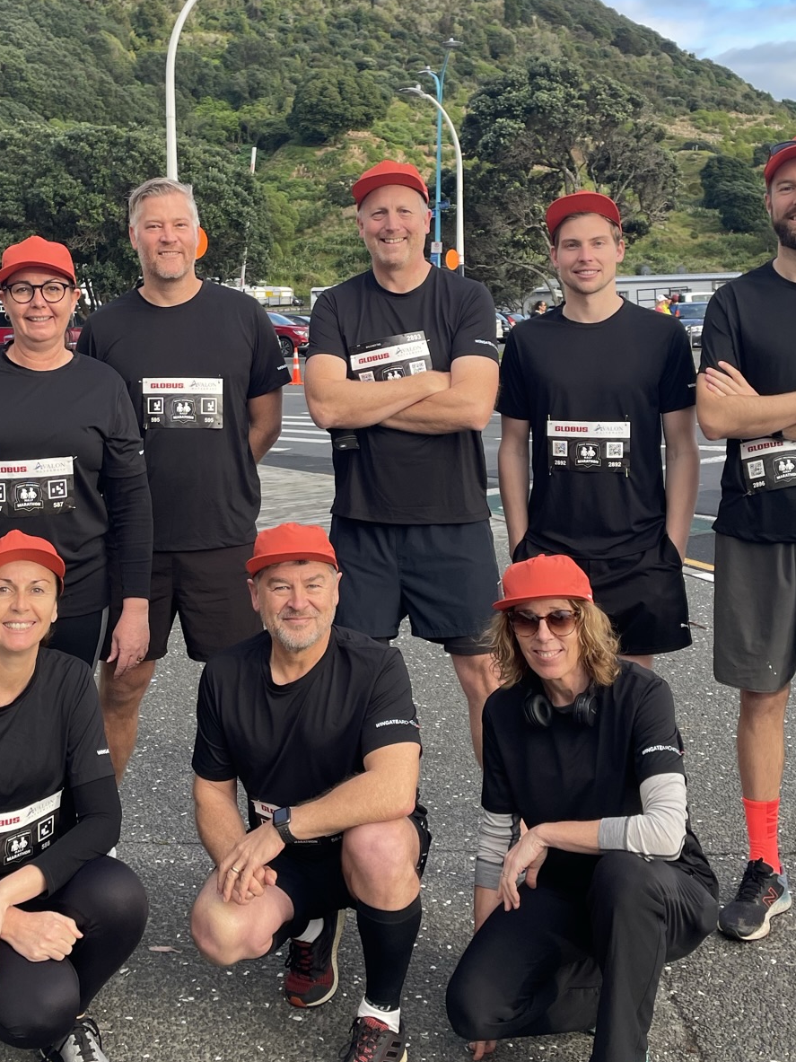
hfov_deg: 32.0
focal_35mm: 45
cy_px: 428
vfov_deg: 41.9
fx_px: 1380
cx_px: 295
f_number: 1.6
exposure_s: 1/300
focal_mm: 4.2
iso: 32
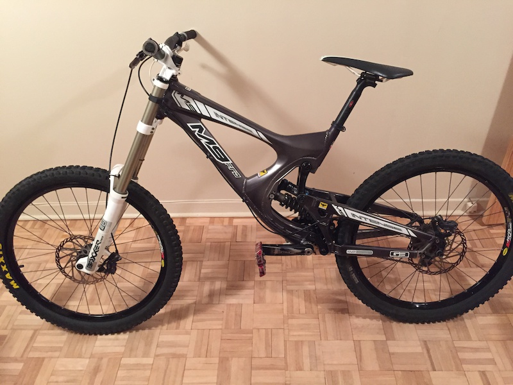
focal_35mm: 29
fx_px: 430
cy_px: 192
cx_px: 256
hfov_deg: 61.7
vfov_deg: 48.2
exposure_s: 1/15
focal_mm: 4.15
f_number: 2.2
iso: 320
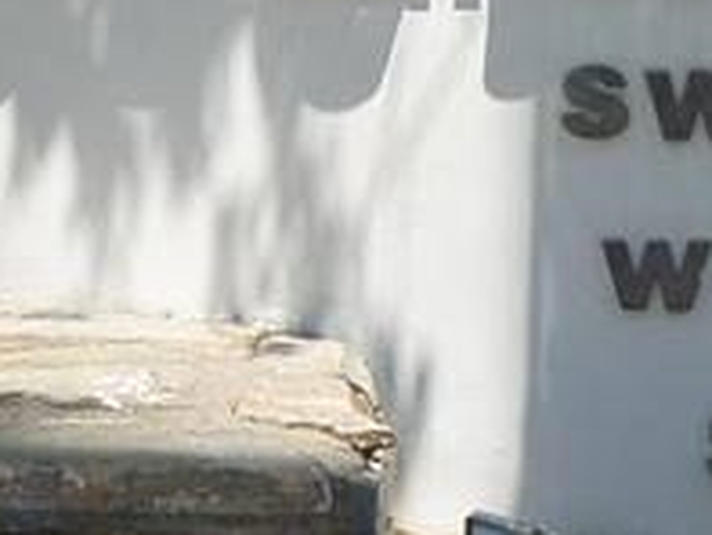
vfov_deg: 7.9
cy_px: -90
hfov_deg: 10.6
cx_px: 282
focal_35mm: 187
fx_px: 3849
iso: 100
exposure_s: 1/250
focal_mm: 5.9
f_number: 8
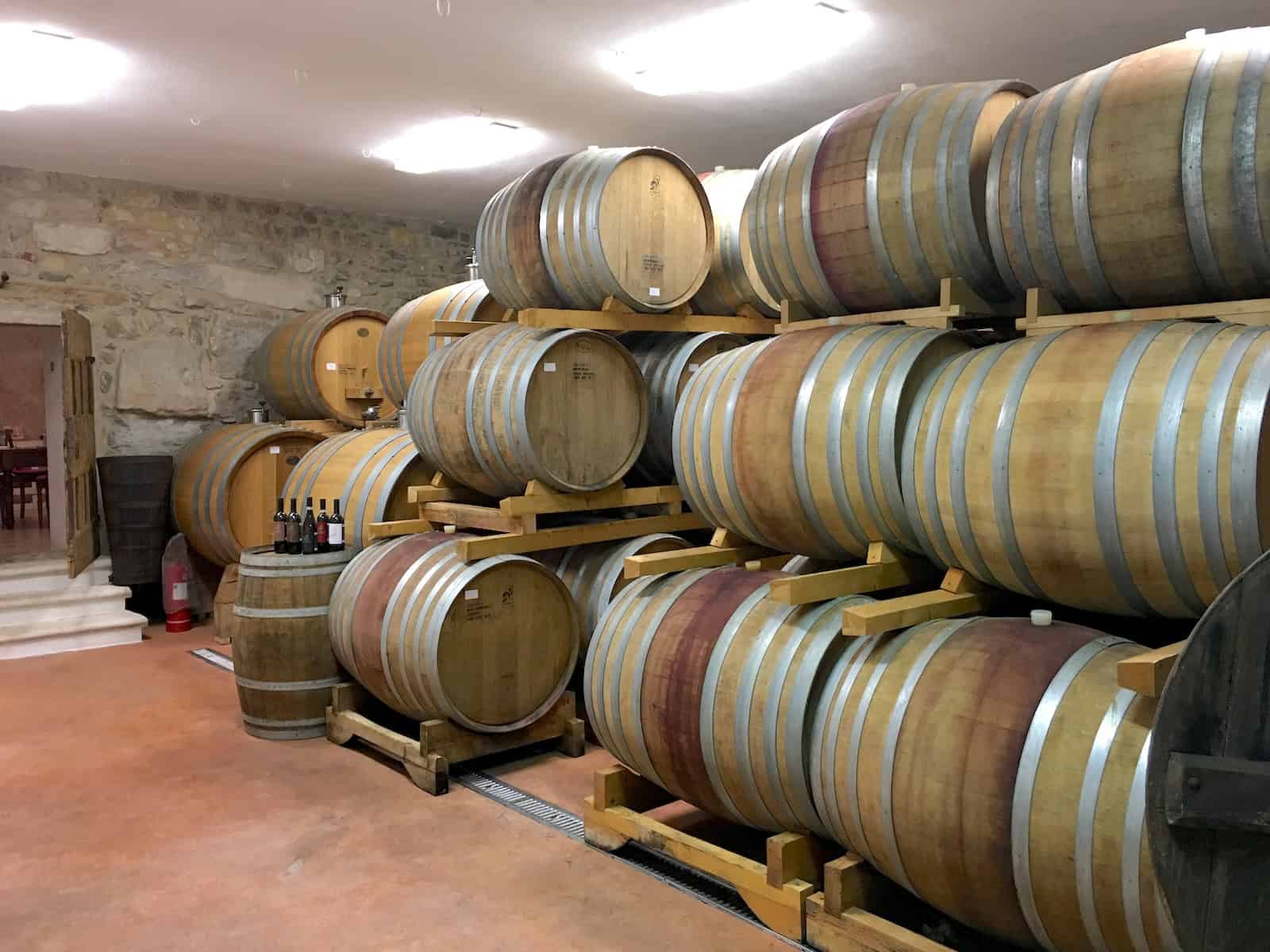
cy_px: 476
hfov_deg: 61.7
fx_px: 1064
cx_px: 635
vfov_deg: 48.2
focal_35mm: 29
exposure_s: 1/33
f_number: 2.2
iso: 200
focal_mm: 4.2
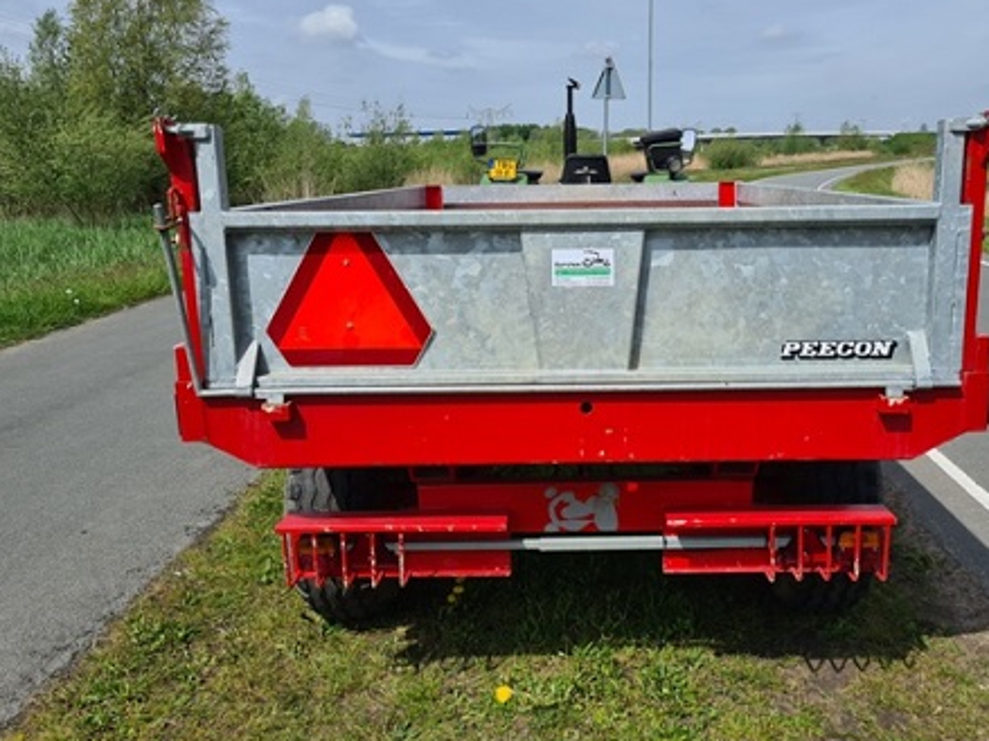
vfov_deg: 44.1
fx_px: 914
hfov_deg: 56.3
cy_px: 357
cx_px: 602
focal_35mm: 32
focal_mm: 5.4
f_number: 1.8
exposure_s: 1/3800
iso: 50
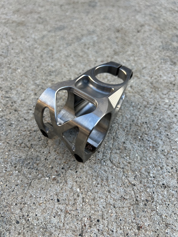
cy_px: 118
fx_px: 178
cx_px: 89
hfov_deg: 53.1
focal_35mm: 26
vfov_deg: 67.3
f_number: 1.5
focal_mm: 5.7
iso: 50
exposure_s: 1/316
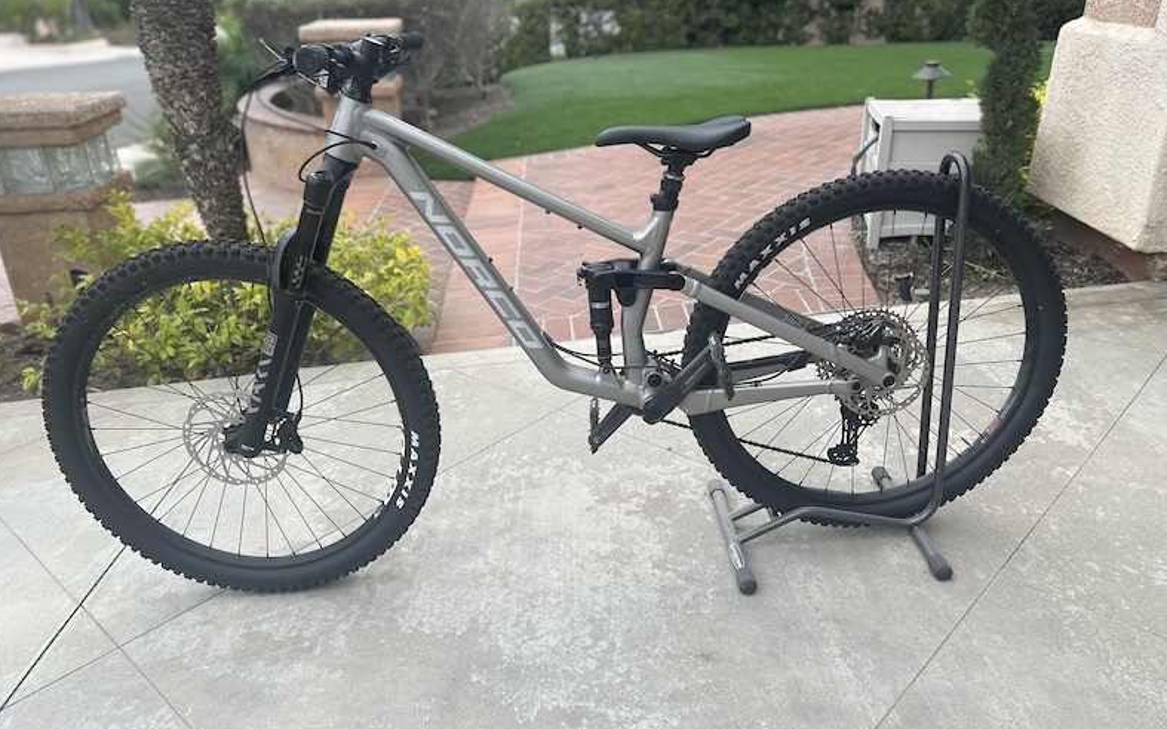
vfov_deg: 44.5
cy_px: 366
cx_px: 586
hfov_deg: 66.5
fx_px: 891
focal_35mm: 28
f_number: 1.5
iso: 50
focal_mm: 5.7
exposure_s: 1/666
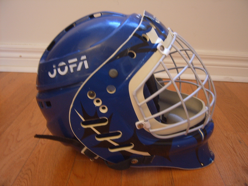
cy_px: 93
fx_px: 251
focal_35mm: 35
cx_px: 124
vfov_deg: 40.7
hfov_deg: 52.6
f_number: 2.8
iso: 100
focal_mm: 5.8
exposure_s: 1/8
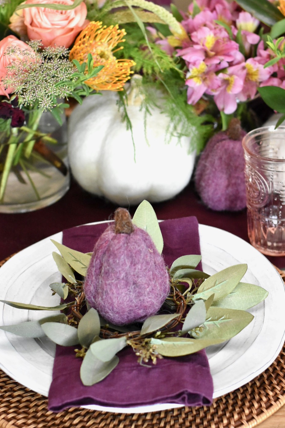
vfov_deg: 23.4
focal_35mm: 87
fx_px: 1033
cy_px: 202
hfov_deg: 15.7
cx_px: 133
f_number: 2.5
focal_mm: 50
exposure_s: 1/125
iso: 2500
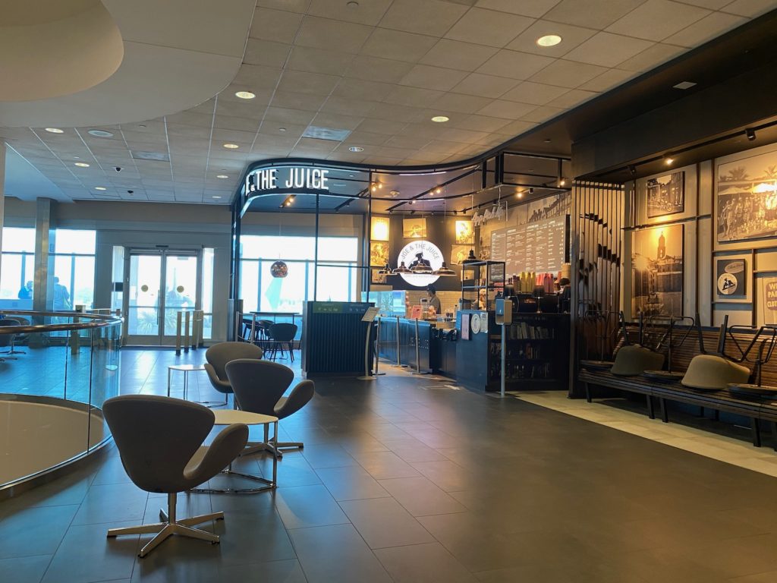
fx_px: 584
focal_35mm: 26
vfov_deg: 53.1
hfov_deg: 67.3
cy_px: 292
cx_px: 388
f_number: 1.8
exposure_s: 1/60
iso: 160
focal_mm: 4.25
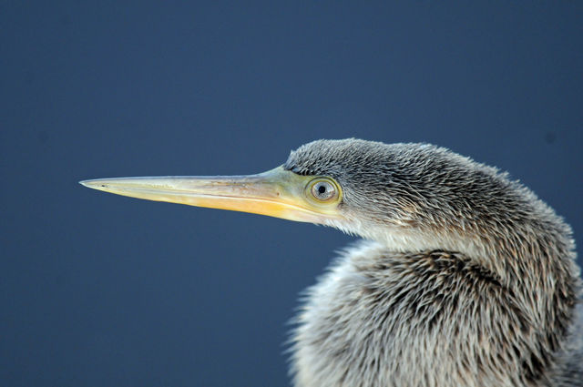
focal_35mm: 630
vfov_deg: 2.2
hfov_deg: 3.3
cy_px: 194
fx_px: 10189
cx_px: 292
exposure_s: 1/100
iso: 800
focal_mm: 420
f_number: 5.6
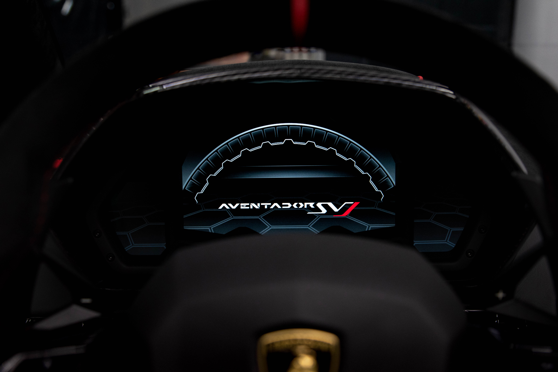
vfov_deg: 36.9
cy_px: 186
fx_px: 558
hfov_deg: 53.1
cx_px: 279
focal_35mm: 36
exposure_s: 1/50
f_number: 2.8
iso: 800
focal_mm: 24
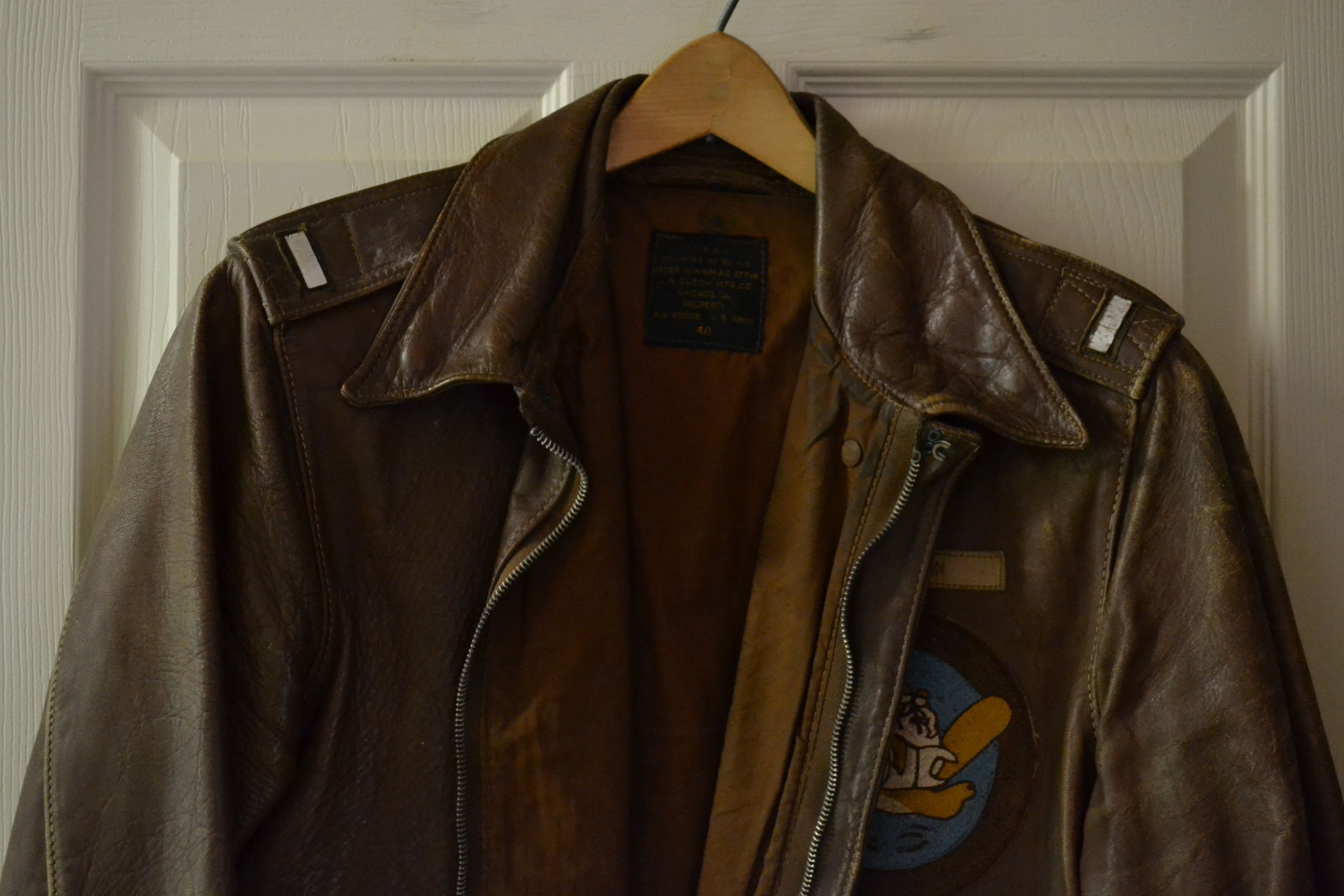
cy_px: 448
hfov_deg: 35.1
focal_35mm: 57
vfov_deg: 23.8
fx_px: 2128
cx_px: 672
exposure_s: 1/30
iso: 3200
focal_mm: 38
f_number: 5.6
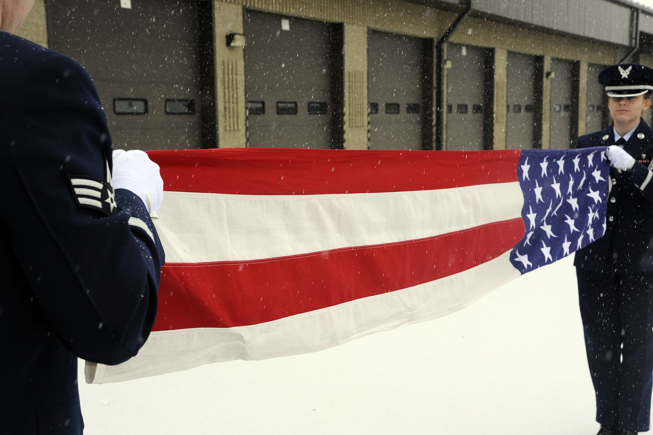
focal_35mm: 52
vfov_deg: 26.0
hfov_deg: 38.2
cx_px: 321
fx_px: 943
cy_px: 212
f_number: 6.3
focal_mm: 48
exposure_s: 1/400
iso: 800
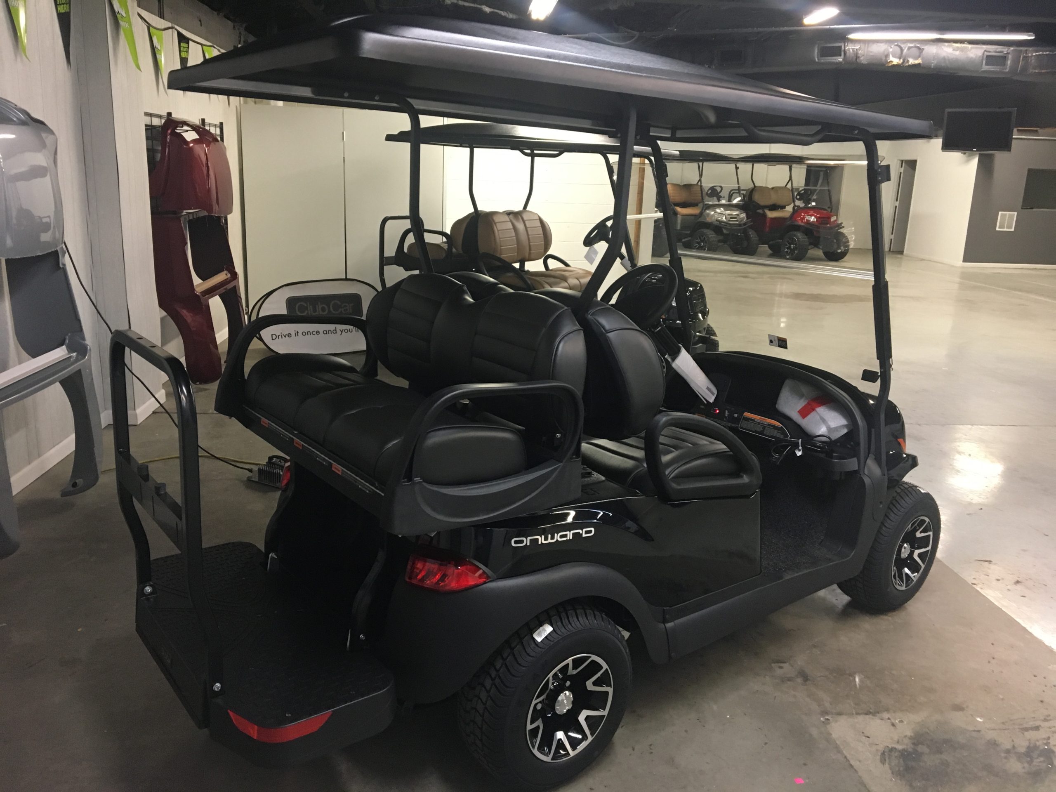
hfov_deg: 61.7
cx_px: 528
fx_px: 885
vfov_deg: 48.2
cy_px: 396
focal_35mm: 29
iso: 125
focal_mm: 4.15
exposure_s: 1/30
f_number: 2.2
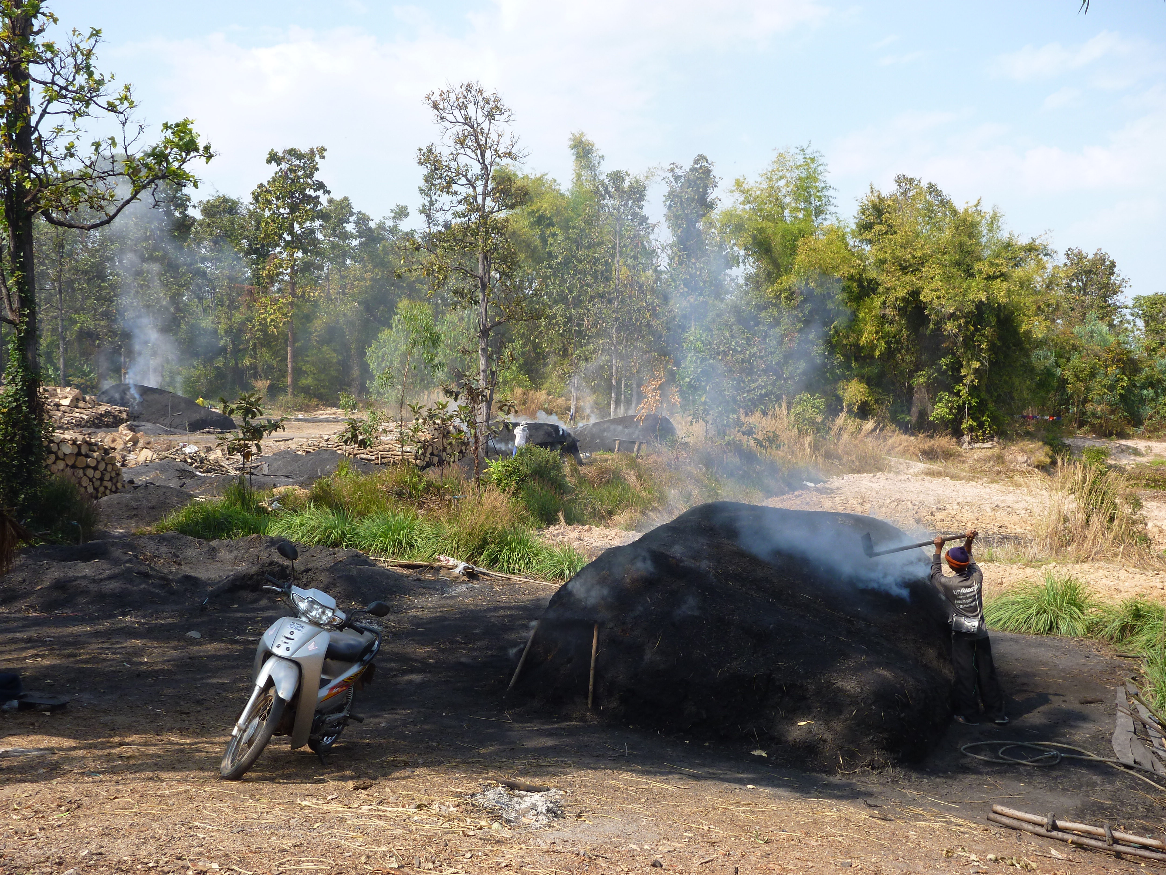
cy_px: 438
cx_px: 583
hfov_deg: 54.0
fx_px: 1145
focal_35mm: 34
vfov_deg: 41.8
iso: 80
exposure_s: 1/320
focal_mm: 6
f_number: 3.7
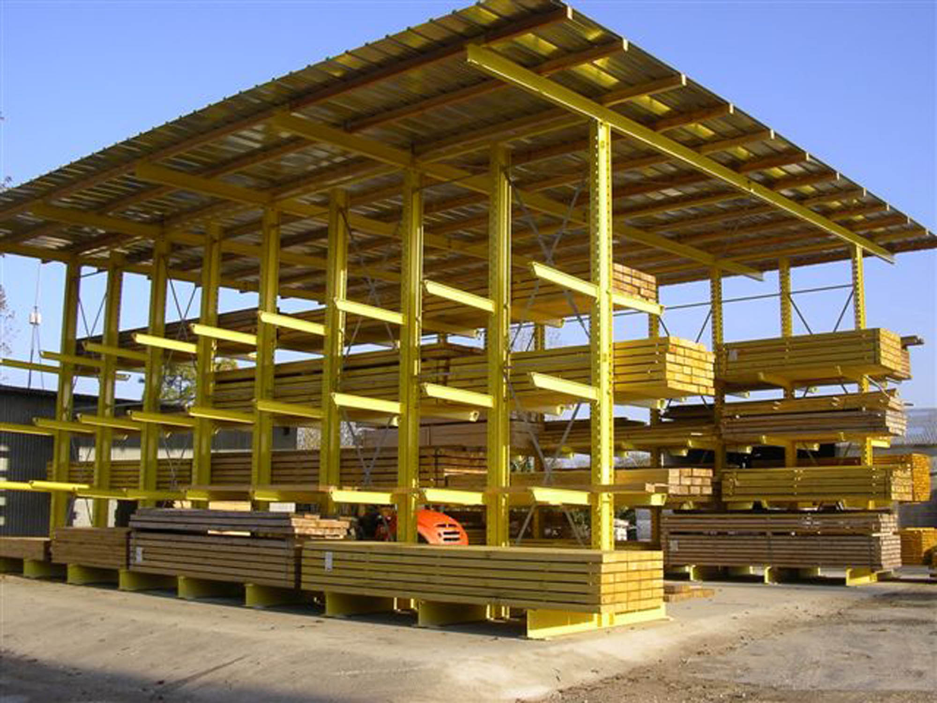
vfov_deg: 37.7
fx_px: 1029
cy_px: 352
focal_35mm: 38
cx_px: 468
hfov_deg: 49.0
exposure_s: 1/320
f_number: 4.1
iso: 50
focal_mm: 5.8
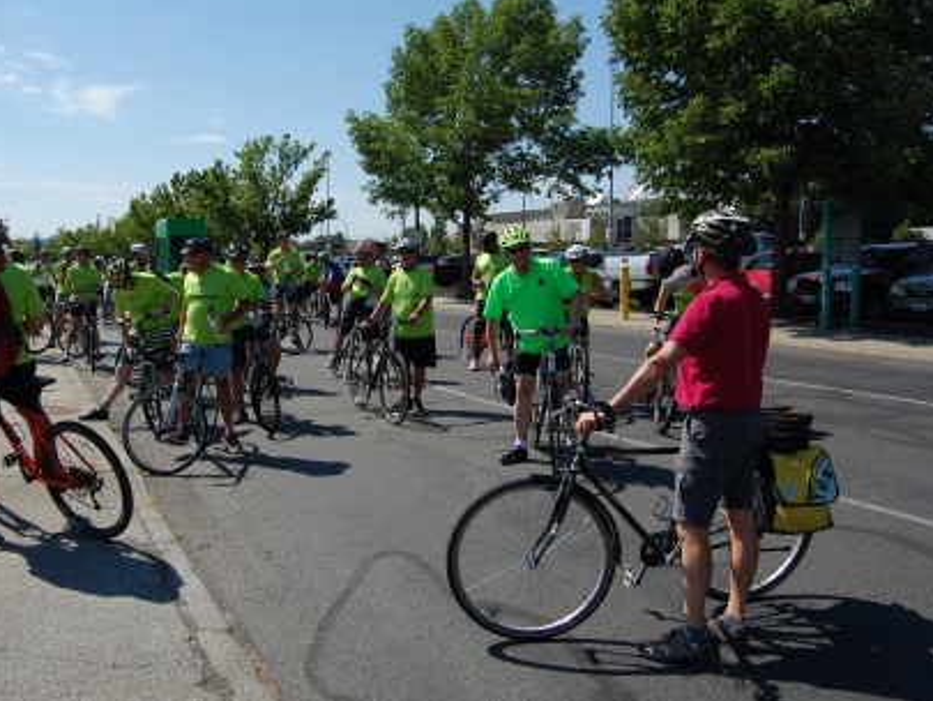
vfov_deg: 44.2
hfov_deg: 56.4
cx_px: 378
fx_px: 863
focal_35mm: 32
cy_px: 325
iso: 200
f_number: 9
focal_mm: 18
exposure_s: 1/320
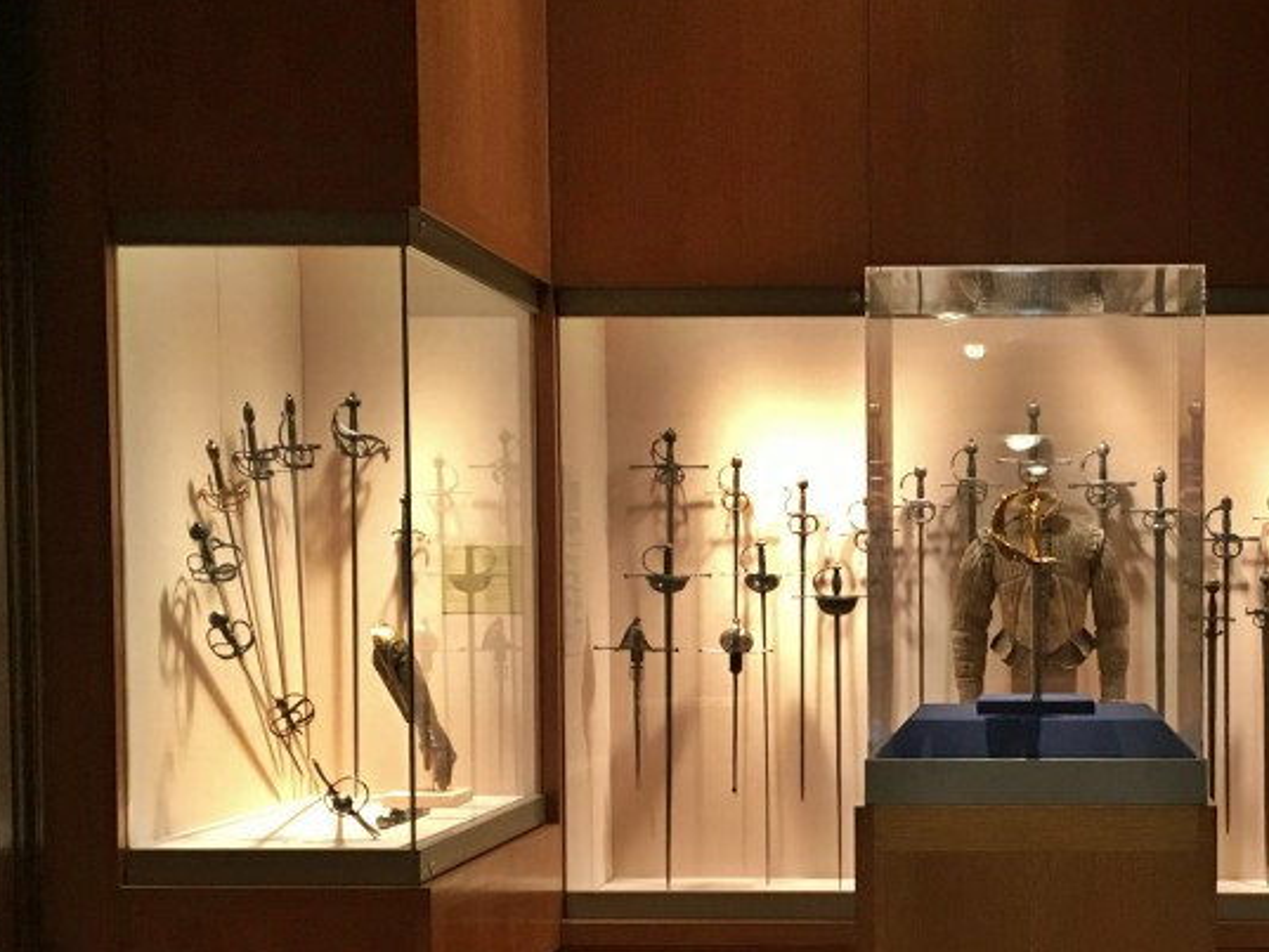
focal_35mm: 54
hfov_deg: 34.6
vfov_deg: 26.8
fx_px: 1980
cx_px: 995
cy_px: 671
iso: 125
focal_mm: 4.15
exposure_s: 1/30
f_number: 2.2
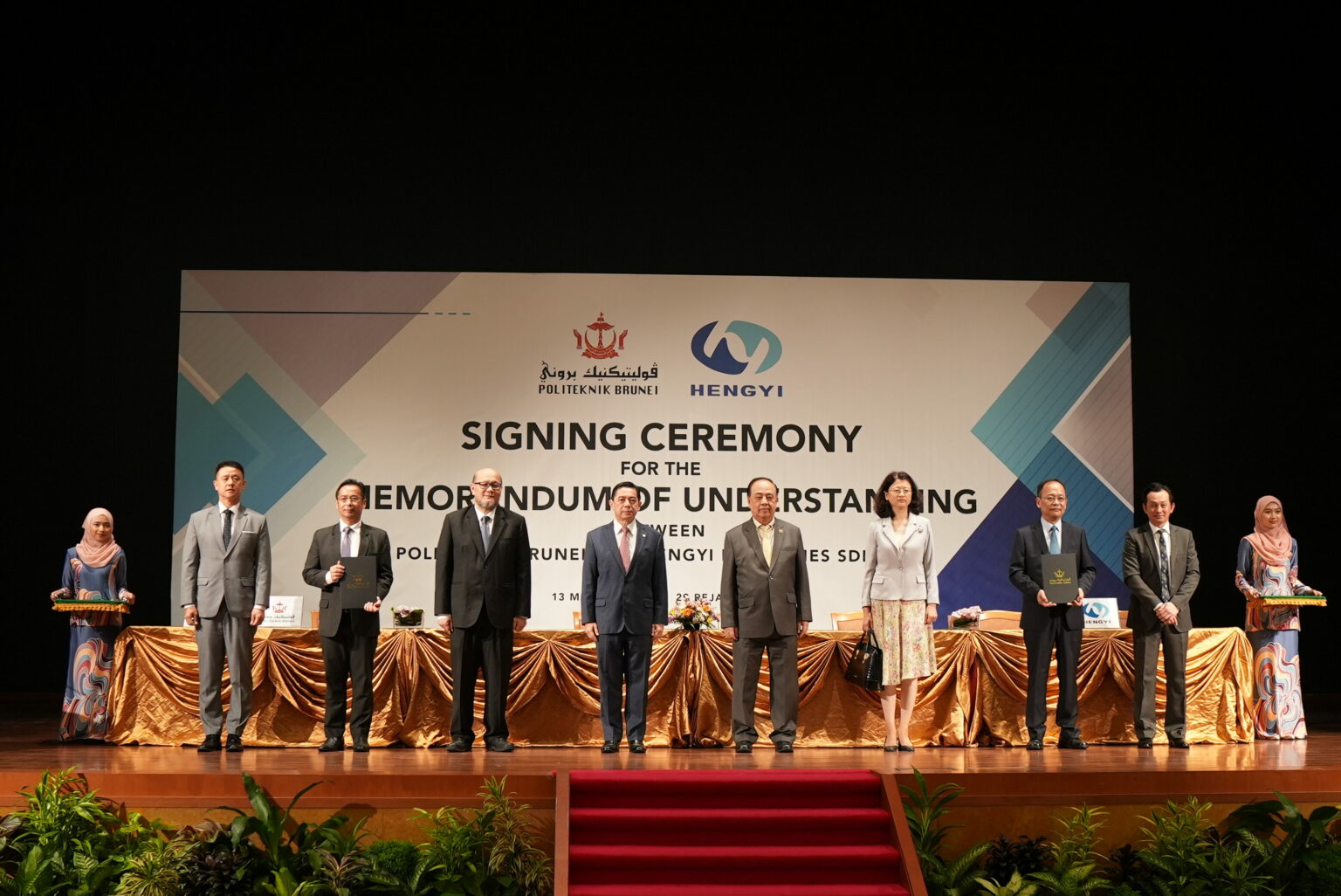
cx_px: 670
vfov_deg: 37.9
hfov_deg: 54.4
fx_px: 1304
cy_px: 448
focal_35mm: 35
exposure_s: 1/160
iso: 800
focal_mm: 35
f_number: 2.2
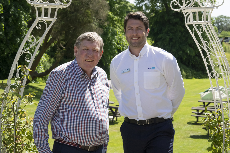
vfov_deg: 13.0
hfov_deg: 19.5
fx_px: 671
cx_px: 115
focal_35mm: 105
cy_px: 76
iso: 6400
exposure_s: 1/200
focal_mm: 105
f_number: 13
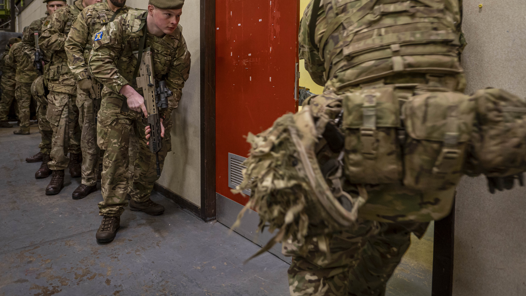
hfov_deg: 71.9
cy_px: 92
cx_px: 258
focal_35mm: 26
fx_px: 363
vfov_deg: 43.6
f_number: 2.8
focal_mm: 21
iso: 1600
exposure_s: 1/125
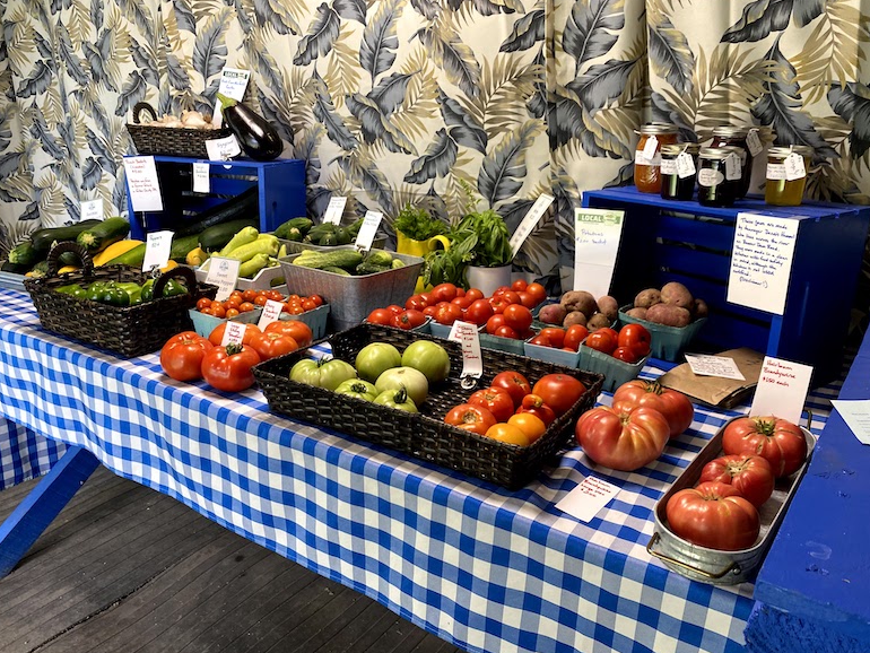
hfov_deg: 65.3
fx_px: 679
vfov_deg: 51.4
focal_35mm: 27
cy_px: 331
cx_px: 426
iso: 125
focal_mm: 4.25
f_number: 1.8
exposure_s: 1/120
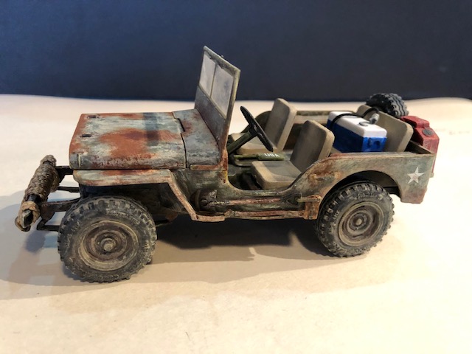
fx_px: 382
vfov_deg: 49.7
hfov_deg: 63.4
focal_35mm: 28
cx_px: 236
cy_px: 177
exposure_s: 1/15
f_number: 1.8
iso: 100
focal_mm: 3.99
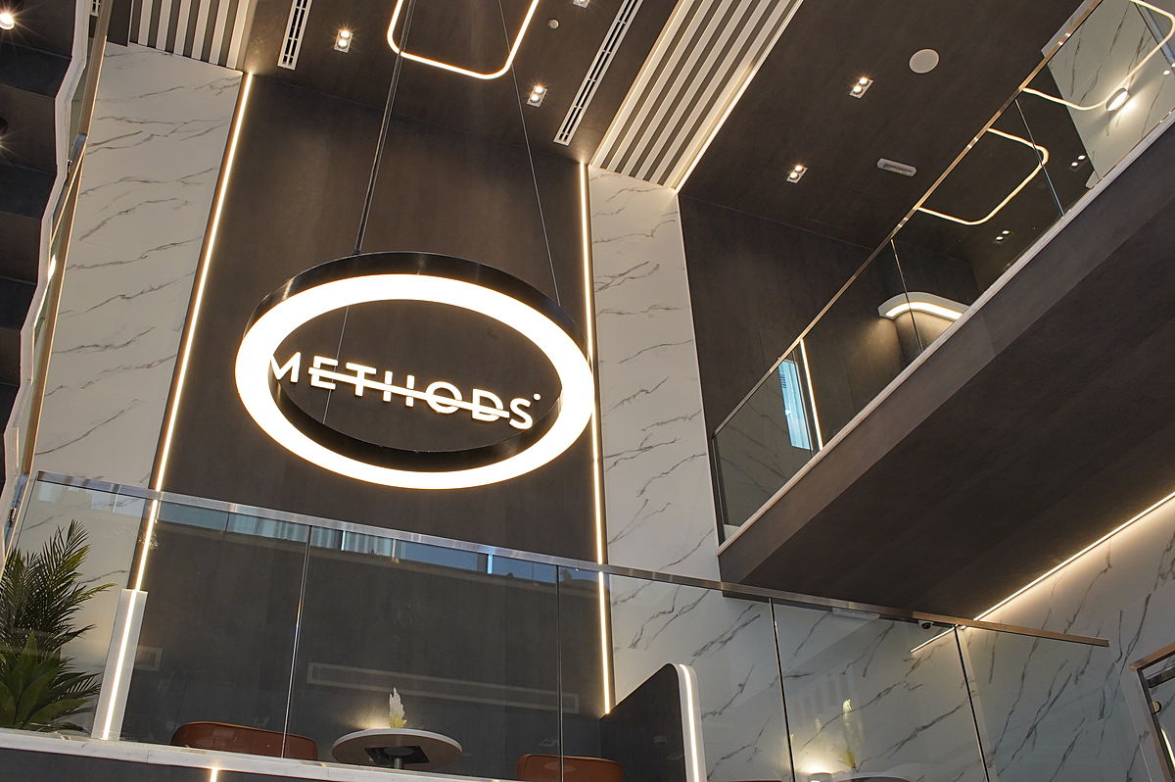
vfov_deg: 36.8
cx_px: 588
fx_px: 1174
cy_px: 391
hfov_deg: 53.2
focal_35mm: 36
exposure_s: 1/50
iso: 800
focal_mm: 24
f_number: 10
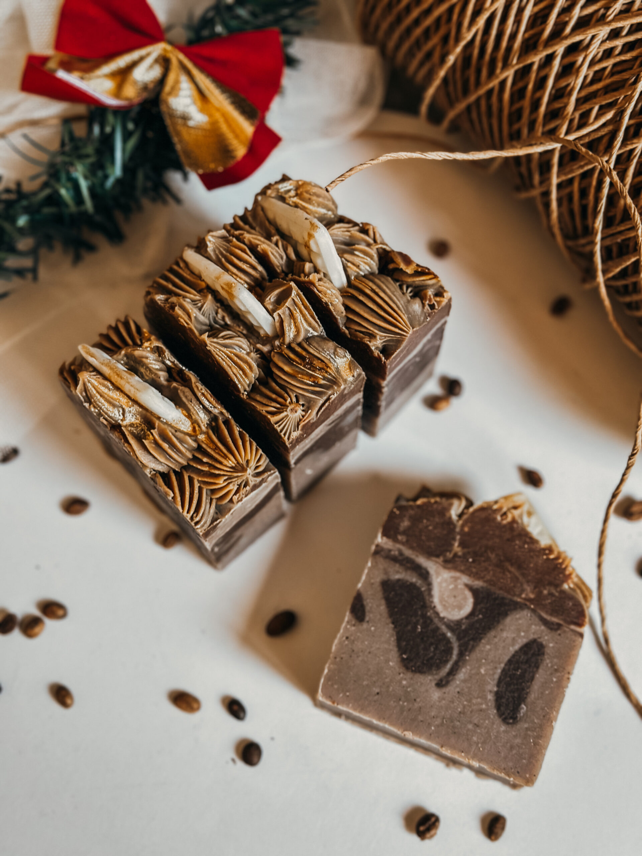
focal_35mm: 48
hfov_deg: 30.3
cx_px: 321
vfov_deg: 39.7
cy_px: 428
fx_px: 1187
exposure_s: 1/60
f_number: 1.8
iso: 125
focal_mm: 6.86
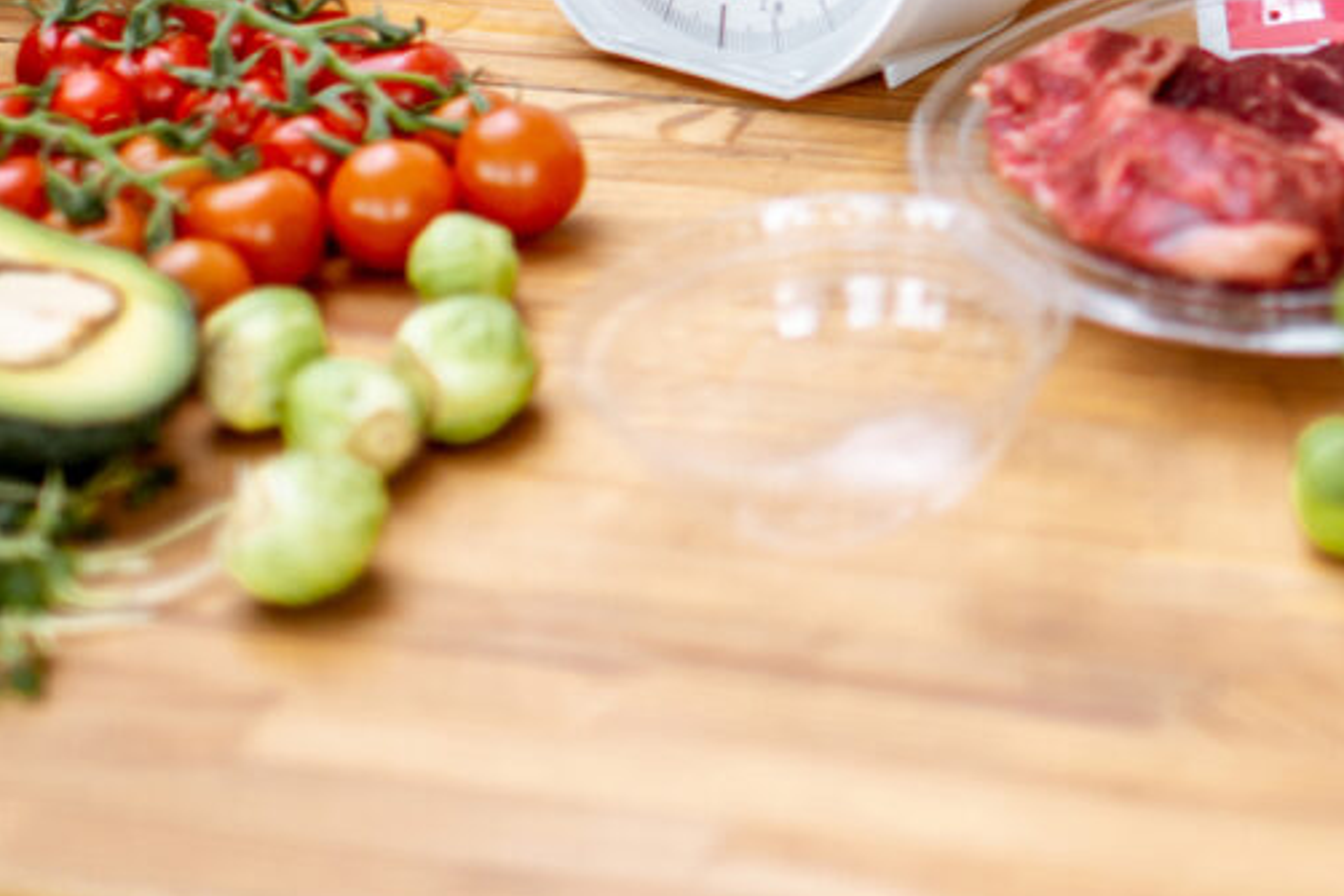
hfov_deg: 18.0
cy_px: -266
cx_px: 1689
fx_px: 3996
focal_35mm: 107
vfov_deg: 12.4
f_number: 2
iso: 200
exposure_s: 1/125
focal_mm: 35
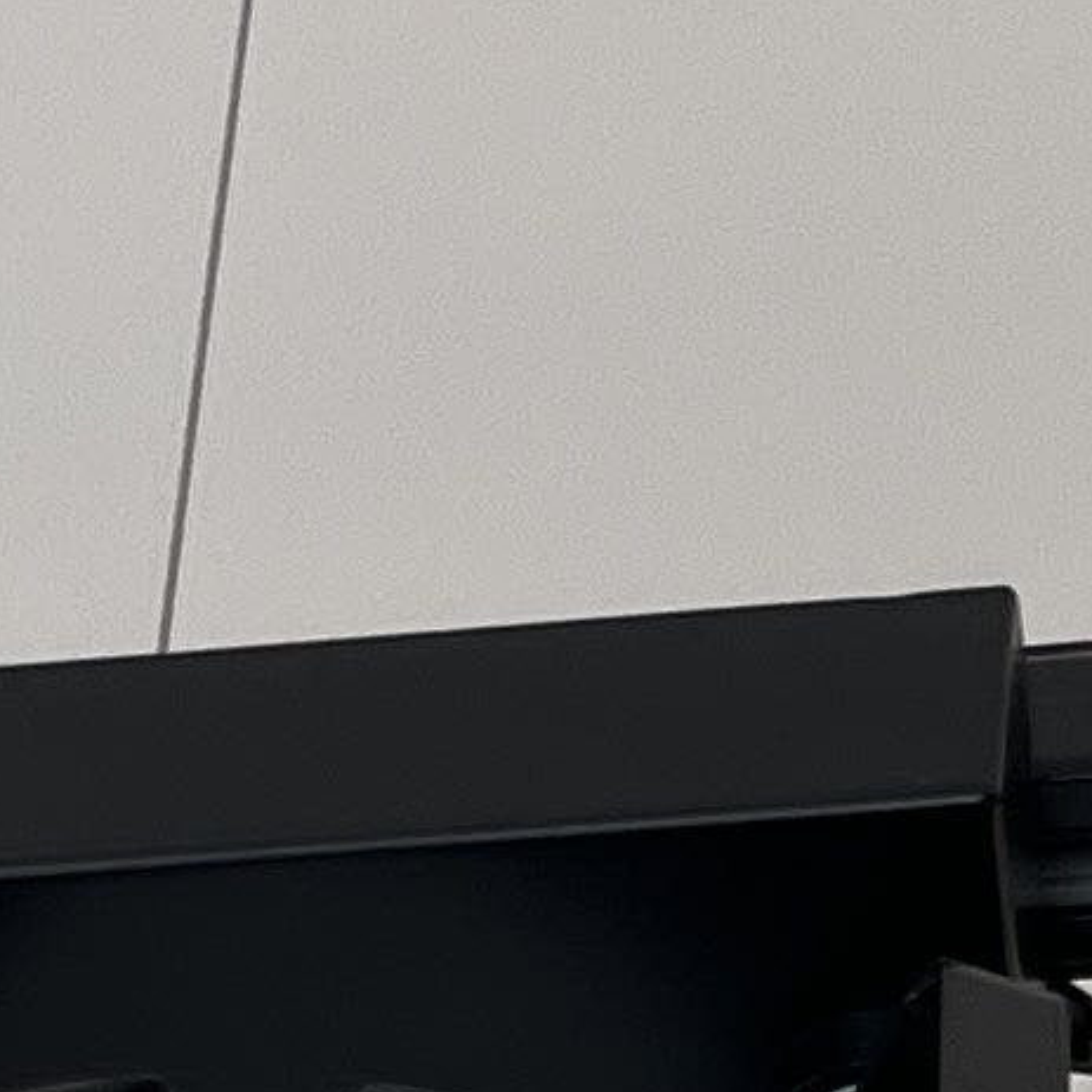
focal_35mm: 200
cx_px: 226
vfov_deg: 8.4
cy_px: 2085
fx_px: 7138
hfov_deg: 8.7
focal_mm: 5.1
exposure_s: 1/112
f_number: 1.6
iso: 32
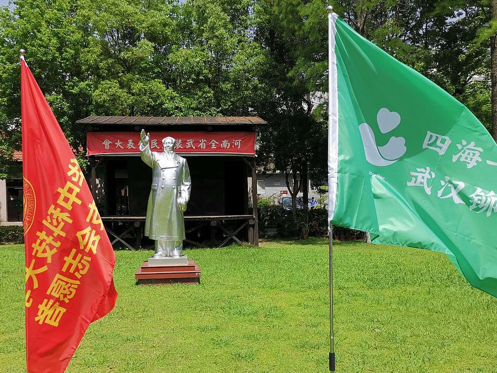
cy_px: 216
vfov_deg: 39.6
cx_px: 235
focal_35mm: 36
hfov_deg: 51.3
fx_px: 517
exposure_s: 1/1761
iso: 50
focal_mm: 5.58
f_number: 1.8
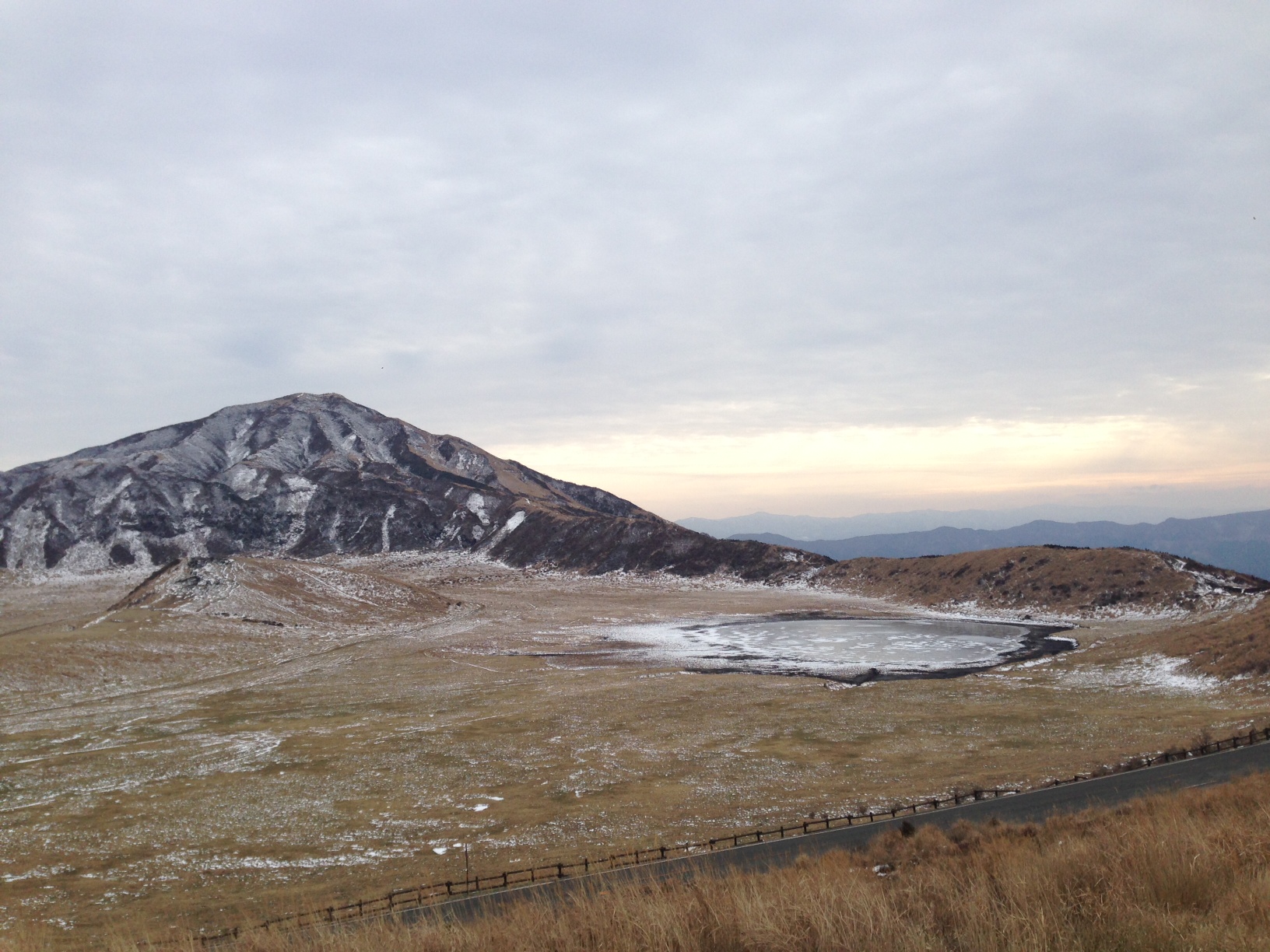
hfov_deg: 55.4
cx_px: 635
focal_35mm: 33
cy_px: 476
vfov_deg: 42.9
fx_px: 1211
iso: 50
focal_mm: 4.12
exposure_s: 1/1022
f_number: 2.4
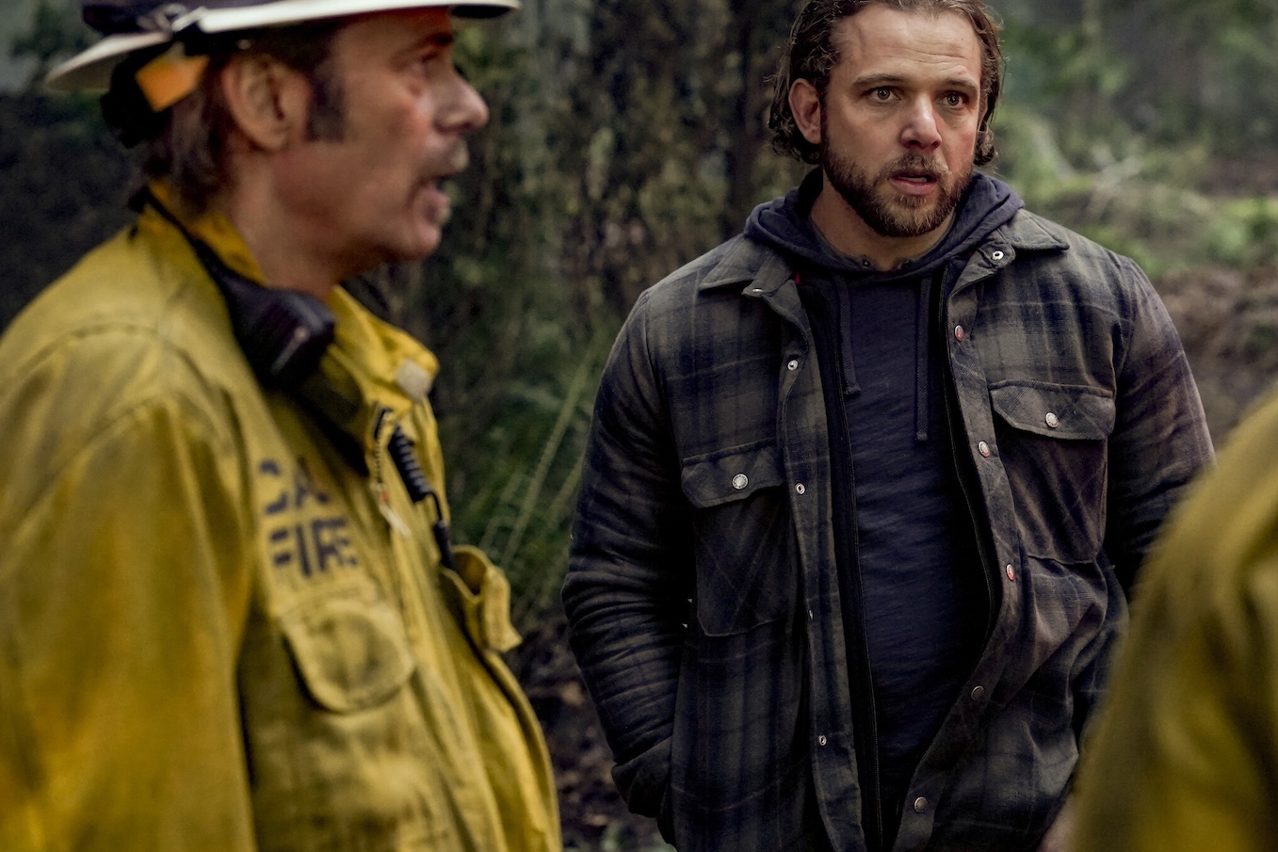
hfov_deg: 24.1
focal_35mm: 84
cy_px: 379
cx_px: 847
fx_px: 2982
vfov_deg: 16.3
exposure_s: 1/160
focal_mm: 57
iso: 2500
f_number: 2.8
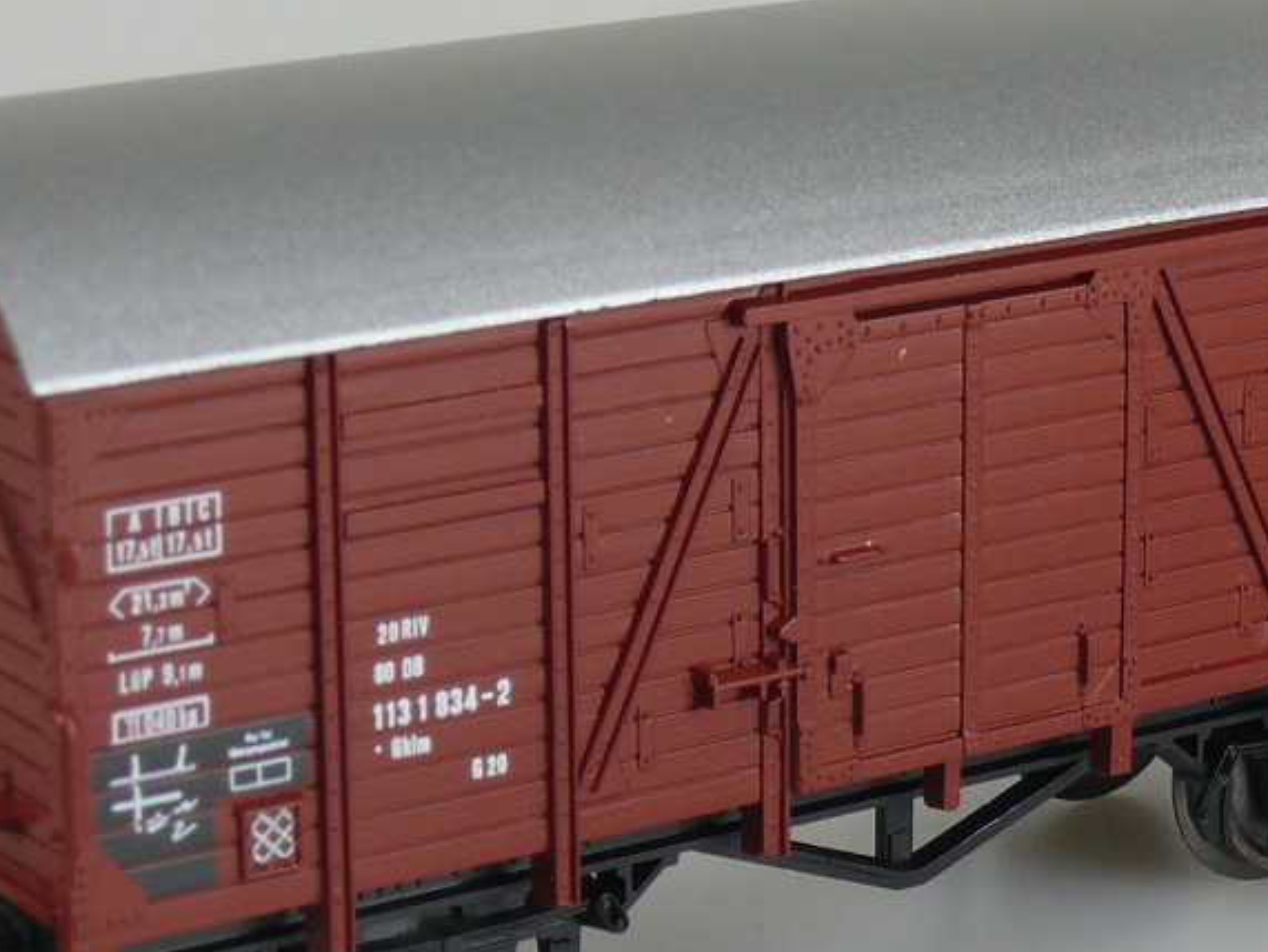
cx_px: 1084
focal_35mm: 140
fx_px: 5131
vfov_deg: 10.6
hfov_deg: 14.0
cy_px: 426
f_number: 4.5
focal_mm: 9
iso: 100
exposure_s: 1/40
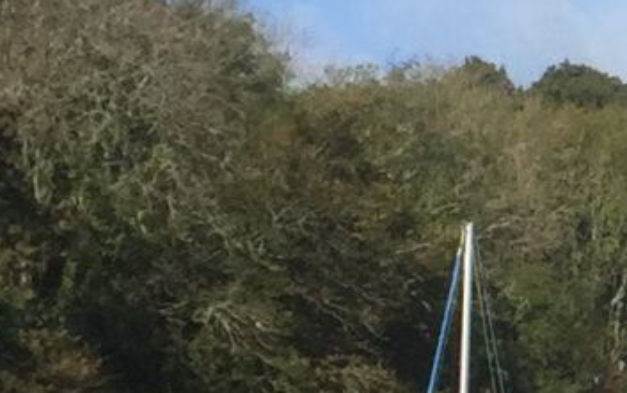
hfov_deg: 8.1
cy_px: 653
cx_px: 1821
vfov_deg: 5.8
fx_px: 3812
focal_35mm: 223
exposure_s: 1/2198
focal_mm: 4.15
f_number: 2.2
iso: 32
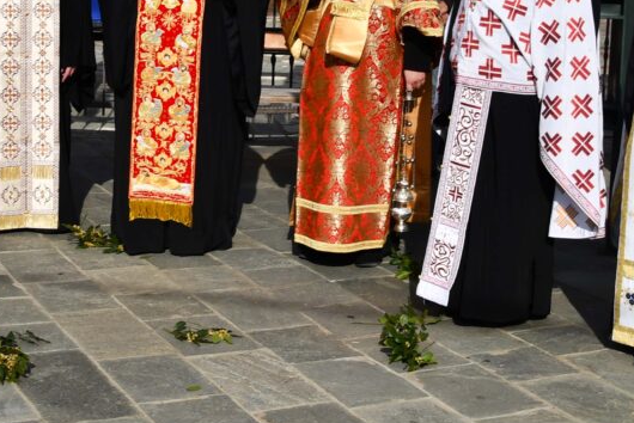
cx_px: 194
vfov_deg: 9.8
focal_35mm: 139
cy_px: 36
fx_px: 2449
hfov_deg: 14.7
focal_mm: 32
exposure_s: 1/320
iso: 100
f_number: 9
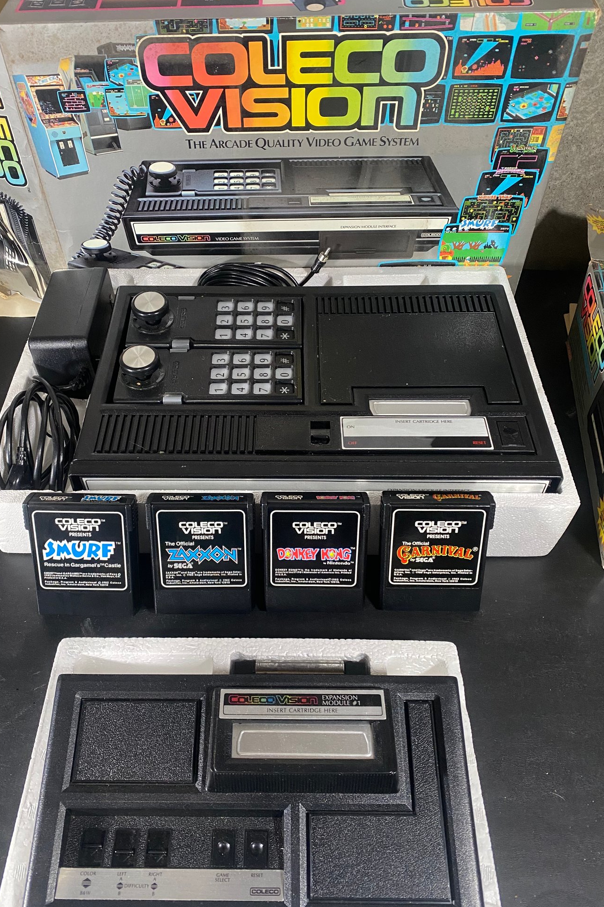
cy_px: 462
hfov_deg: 46.3
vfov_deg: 65.5
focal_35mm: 28
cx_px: 272
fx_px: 705
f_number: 1.8
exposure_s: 1/60
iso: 320
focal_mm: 4.25
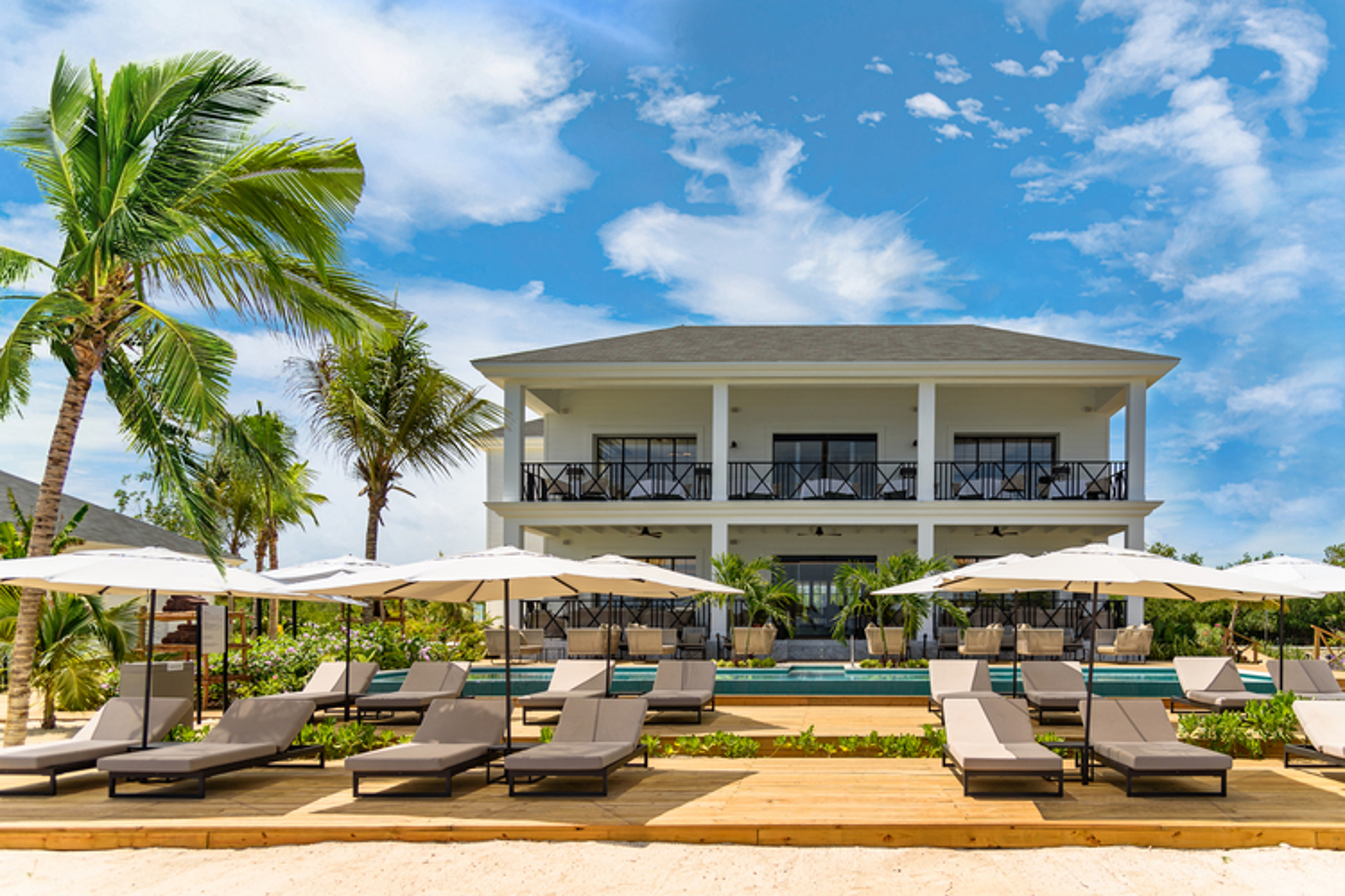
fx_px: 897
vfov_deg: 53.1
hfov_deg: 73.7
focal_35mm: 24
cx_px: 672
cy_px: 448
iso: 125
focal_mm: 24
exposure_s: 1/2000
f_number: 4
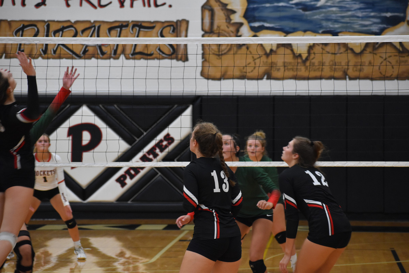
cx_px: 204
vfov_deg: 7.9
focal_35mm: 174
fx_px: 1977
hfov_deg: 11.8
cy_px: 136
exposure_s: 1/125
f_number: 4.8
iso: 2000
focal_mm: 116
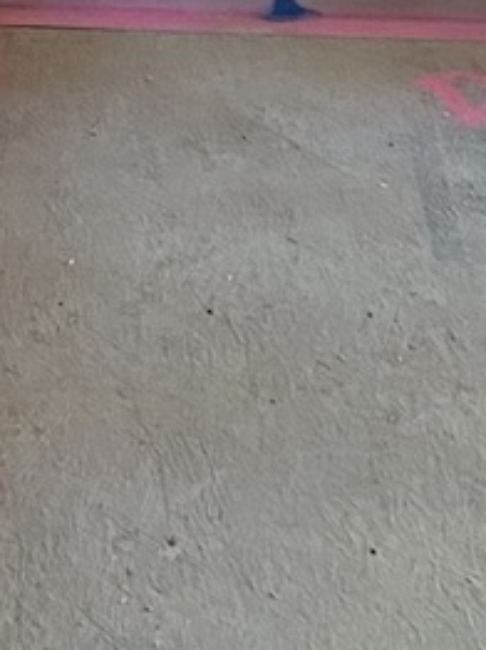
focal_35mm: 139
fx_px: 2606
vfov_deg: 11.3
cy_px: -1017
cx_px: -10
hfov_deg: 10.6
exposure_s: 1/60
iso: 160
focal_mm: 4.25
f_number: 1.8
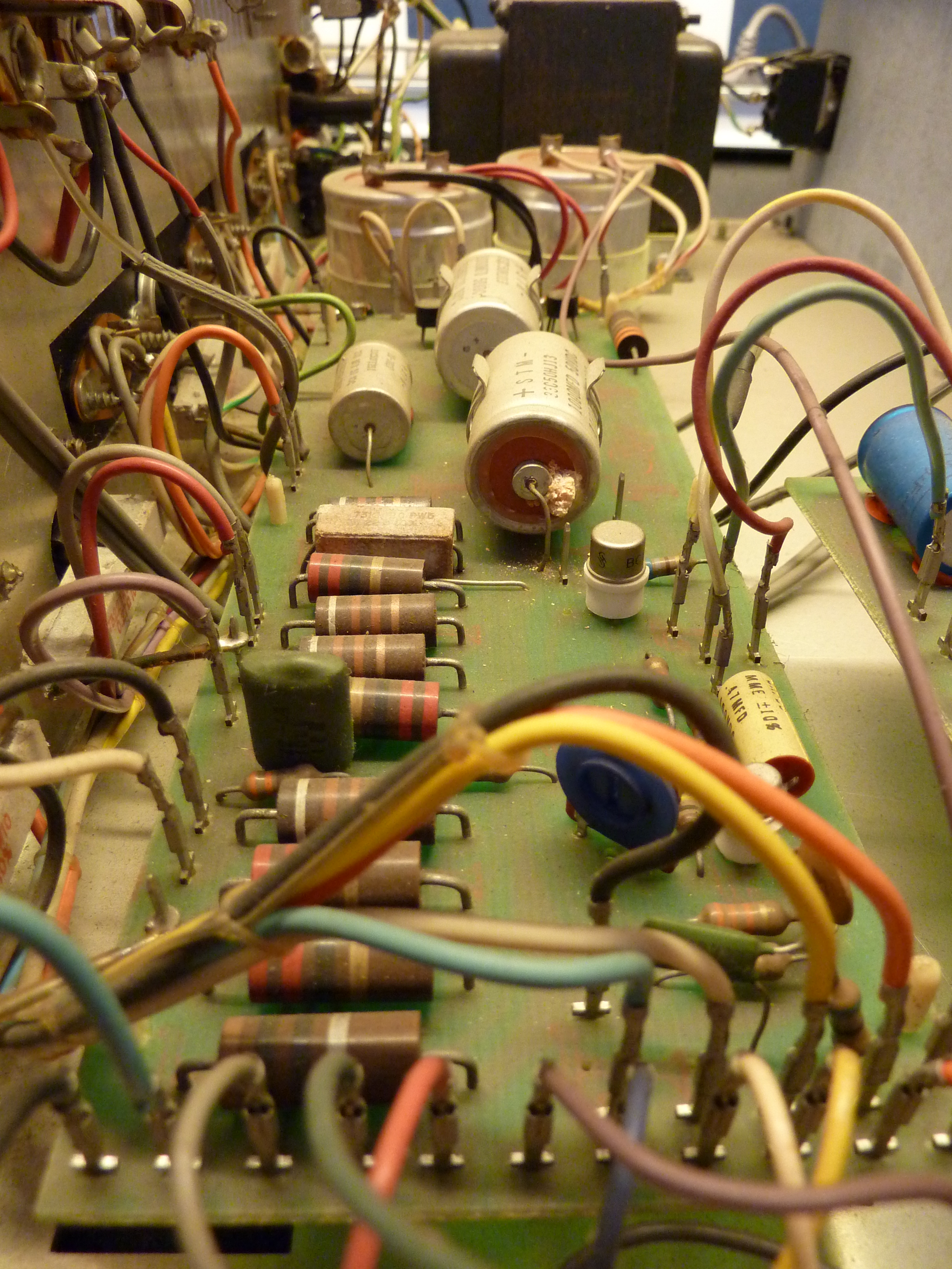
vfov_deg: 69.4
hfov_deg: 54.9
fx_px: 917
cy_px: 634
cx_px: 476
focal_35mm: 25
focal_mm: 4.1
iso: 400
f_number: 3.3
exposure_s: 1/15
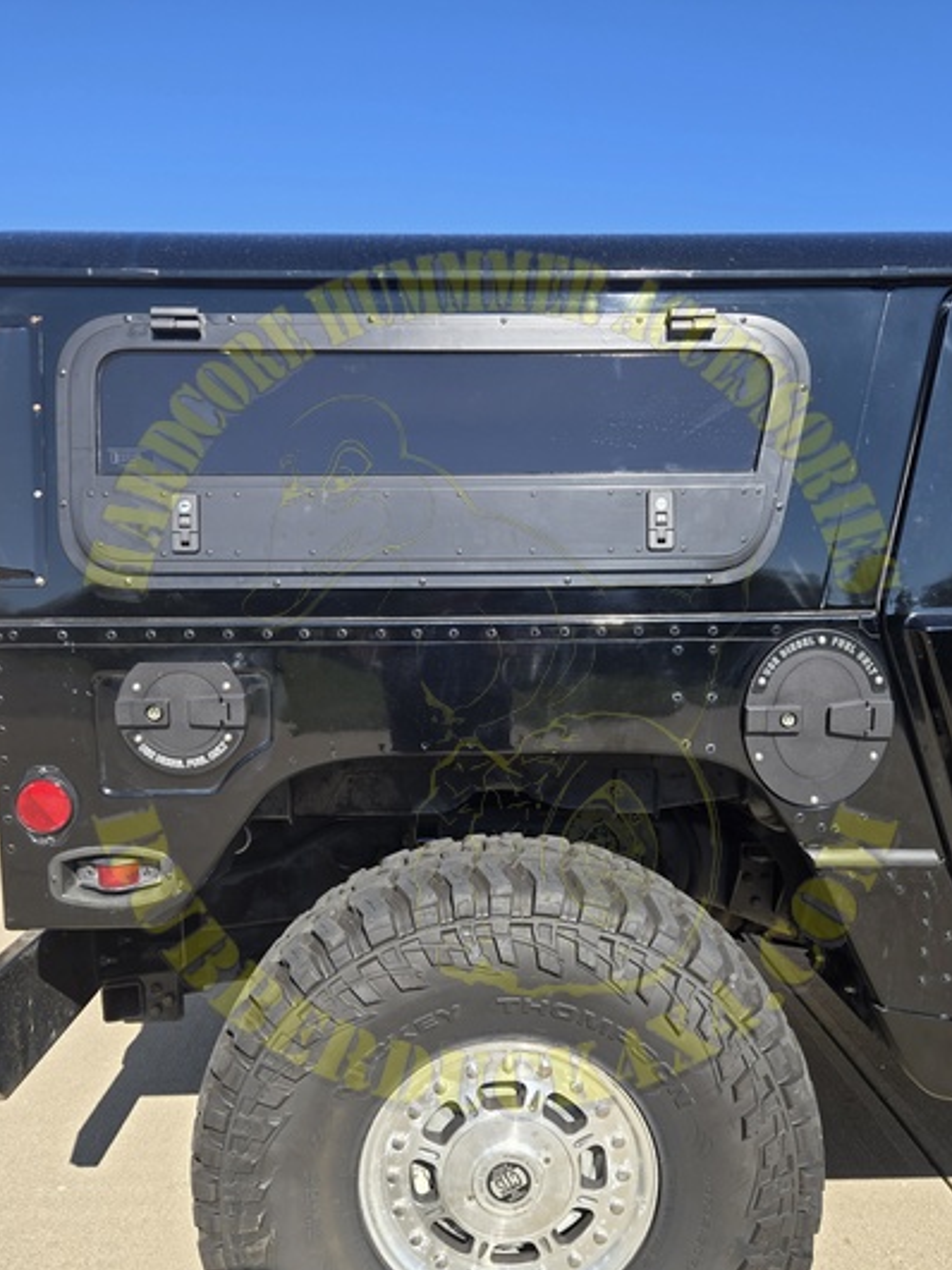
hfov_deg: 53.0
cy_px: 689
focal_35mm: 26
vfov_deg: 67.2
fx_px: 954
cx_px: 495
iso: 25
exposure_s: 1/773
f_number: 1.8
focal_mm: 5.4
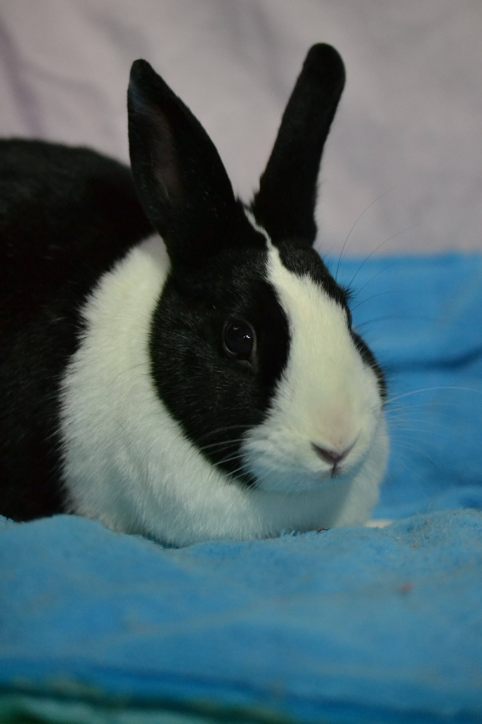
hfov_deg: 15.2
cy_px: 362
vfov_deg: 22.6
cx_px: 241
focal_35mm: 90
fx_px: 1807
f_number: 2.2
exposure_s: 1/125
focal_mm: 60
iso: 3200
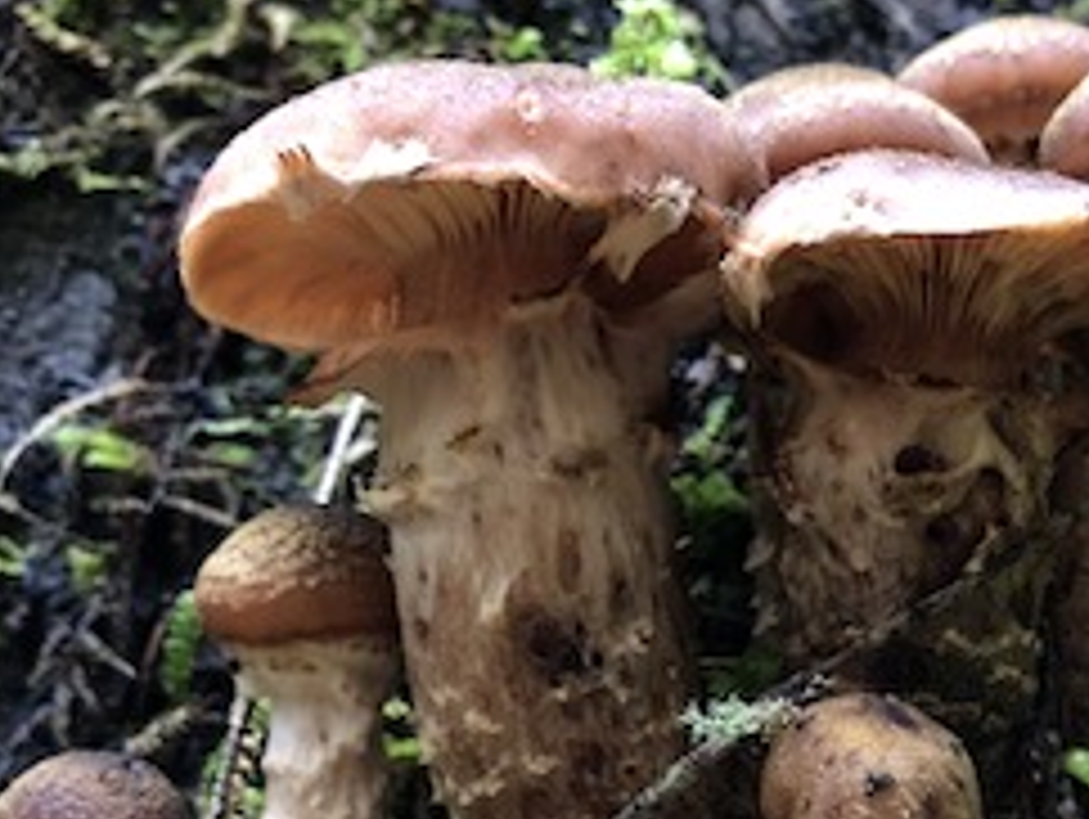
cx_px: 783
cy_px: 598
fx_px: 1638
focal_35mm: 52
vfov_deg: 27.7
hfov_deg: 36.1
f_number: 1.8
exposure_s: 1/15
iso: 80
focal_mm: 3.99
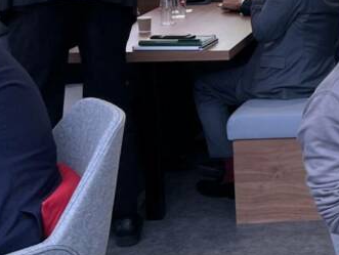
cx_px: 557
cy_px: -19
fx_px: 1000
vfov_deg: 14.2
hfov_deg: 16.8
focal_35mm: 102
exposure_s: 1/126
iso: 32
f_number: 1.5
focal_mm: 5.7
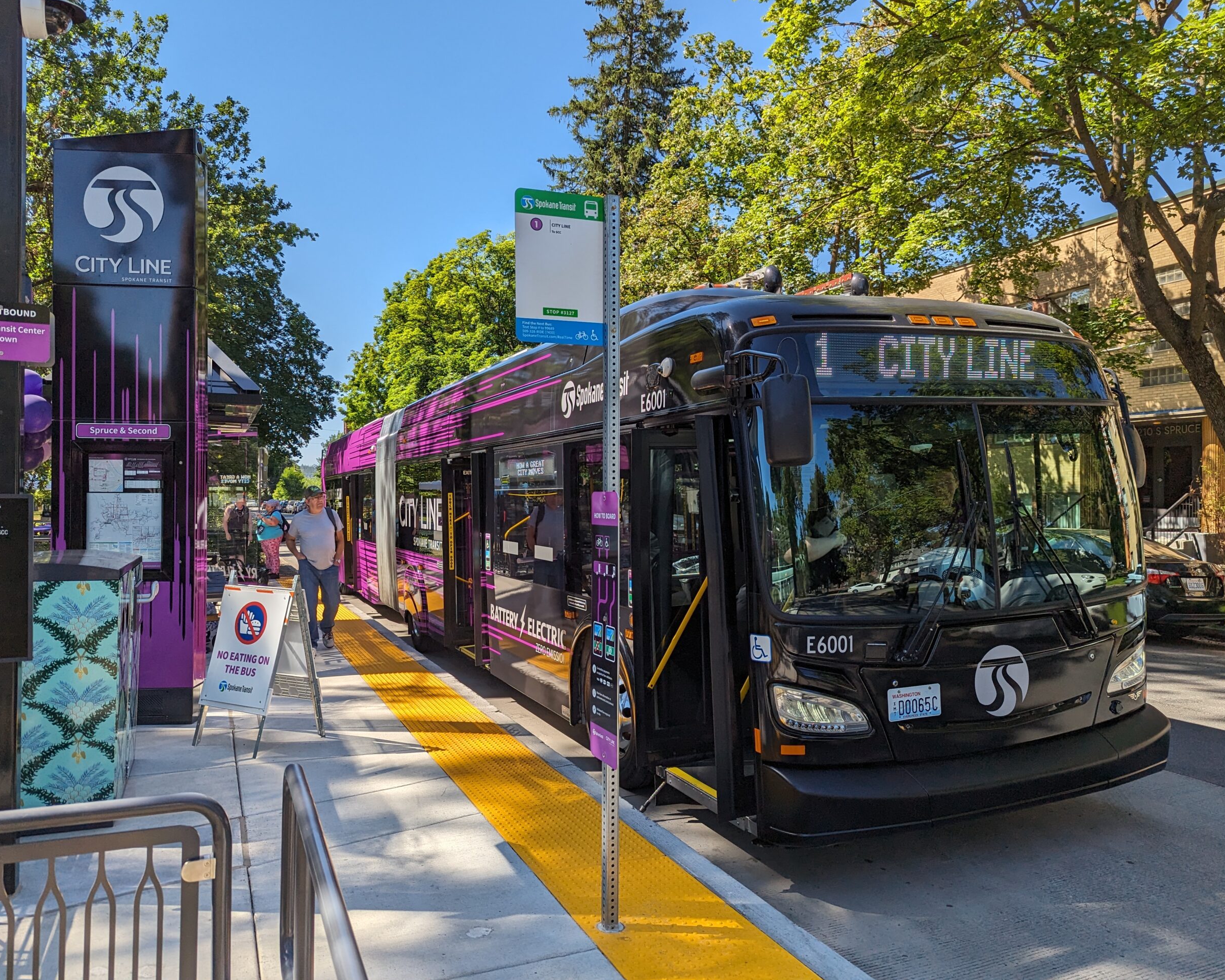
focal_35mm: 25
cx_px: 618
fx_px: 906
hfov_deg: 68.1
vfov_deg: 56.8
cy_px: 490
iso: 42
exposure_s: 1/1490
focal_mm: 6.81
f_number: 1.85
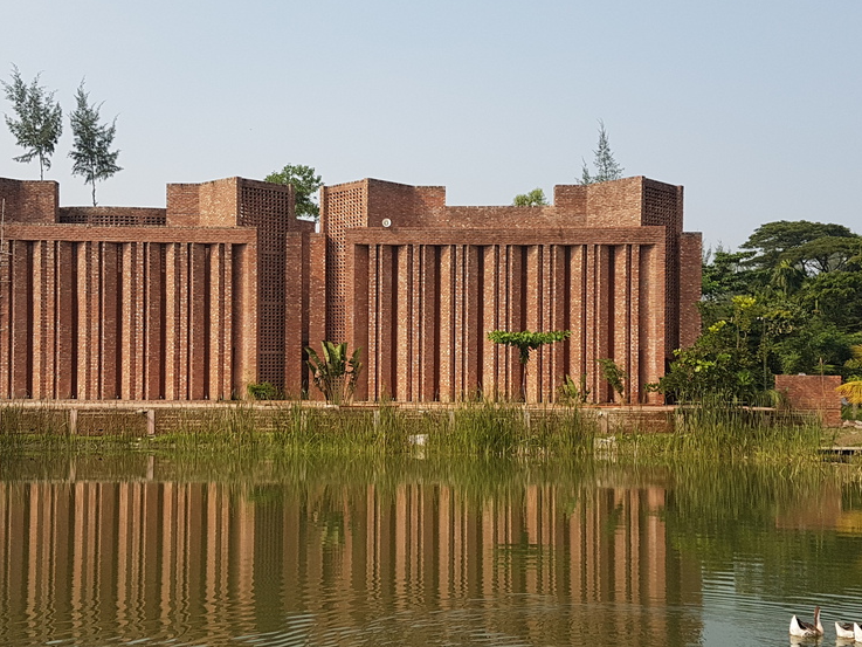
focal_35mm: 47
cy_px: 336
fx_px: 1171
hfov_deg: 40.4
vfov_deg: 30.9
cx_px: 382
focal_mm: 4.2
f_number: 1.7
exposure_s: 1/1728
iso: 40
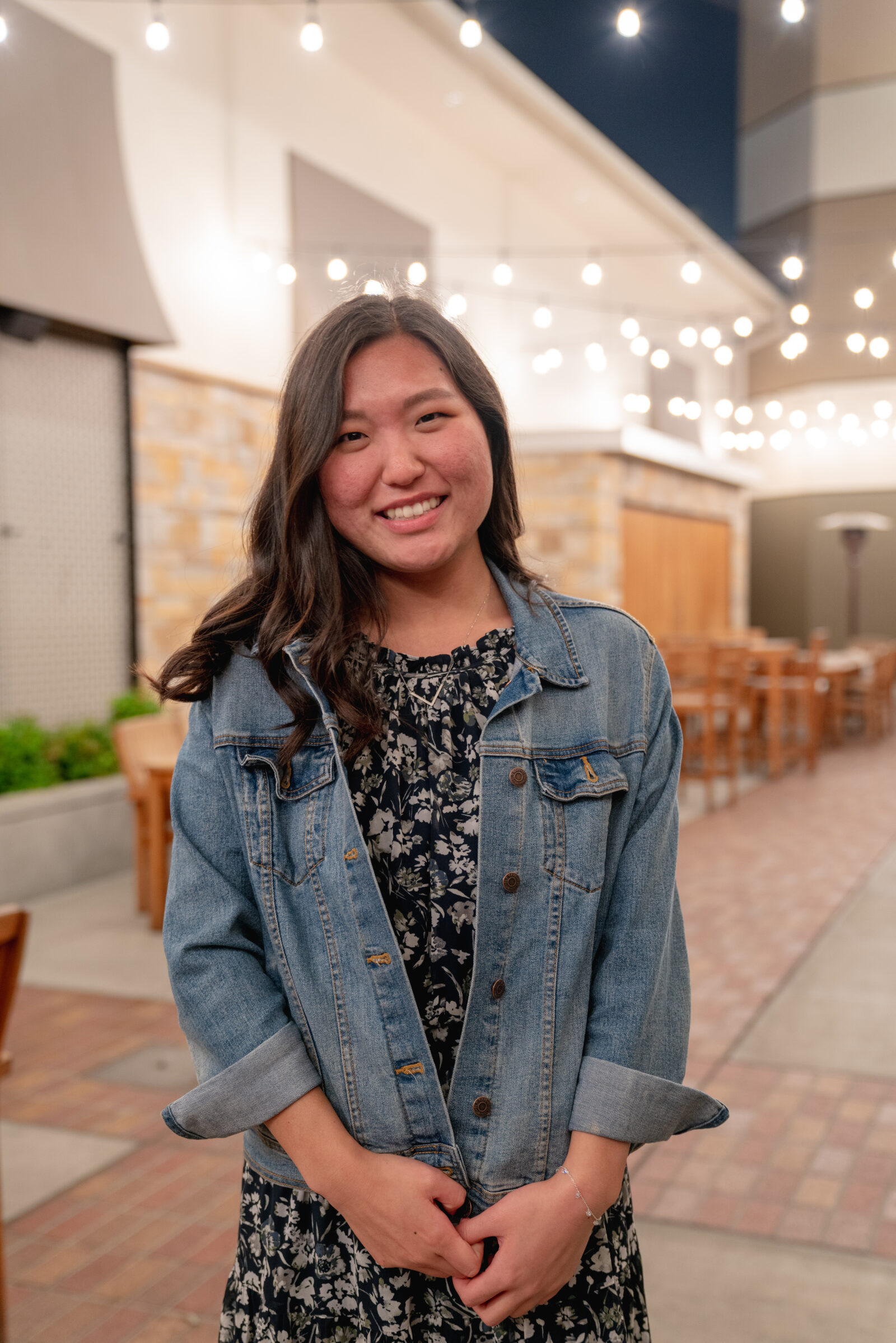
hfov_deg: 33.4
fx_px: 1493
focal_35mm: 40
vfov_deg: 48.5
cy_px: 672
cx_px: 448
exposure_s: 1/15
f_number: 2.8
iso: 800
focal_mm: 40
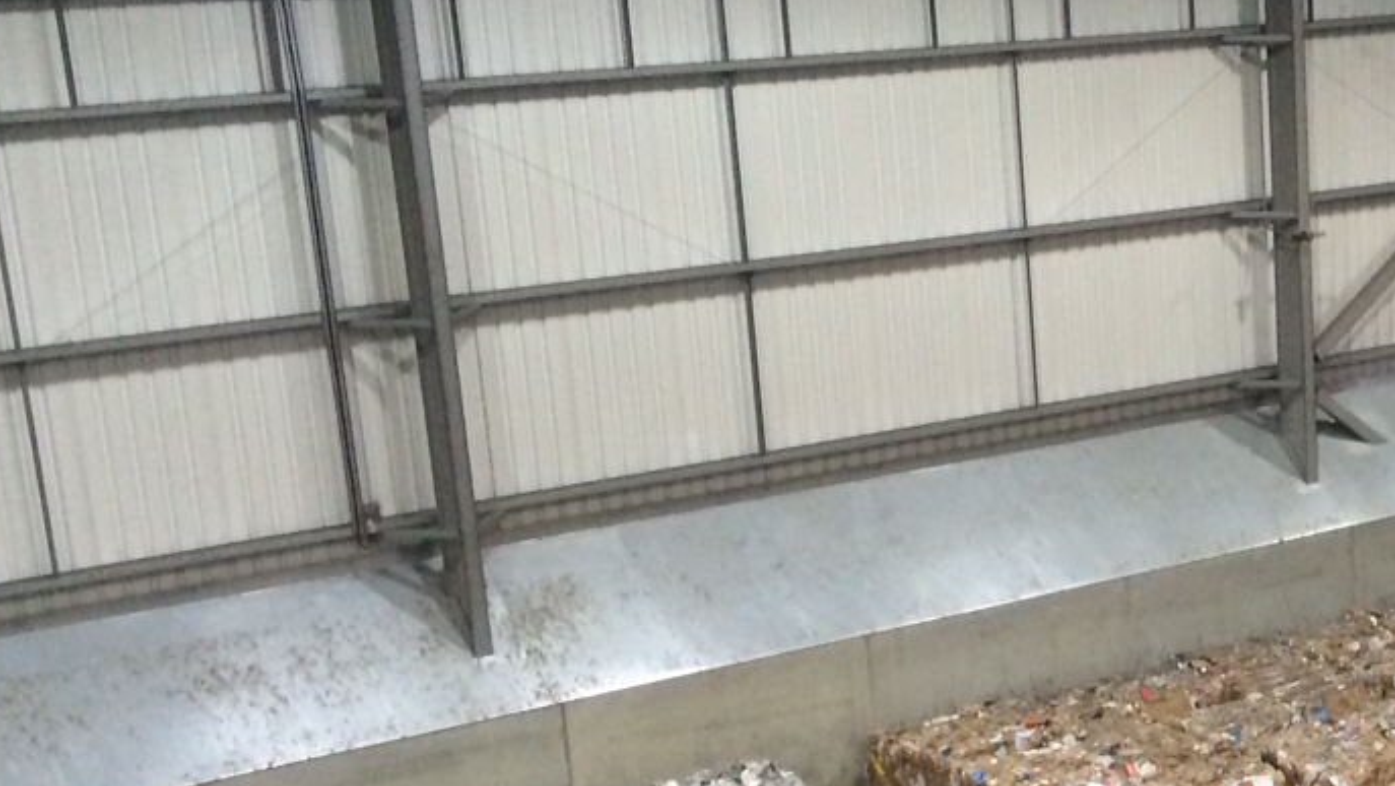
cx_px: 1598
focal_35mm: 75
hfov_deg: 25.7
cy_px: 650
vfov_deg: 16.0
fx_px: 2775
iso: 250
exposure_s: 1/33
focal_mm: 4.15
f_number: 2.2
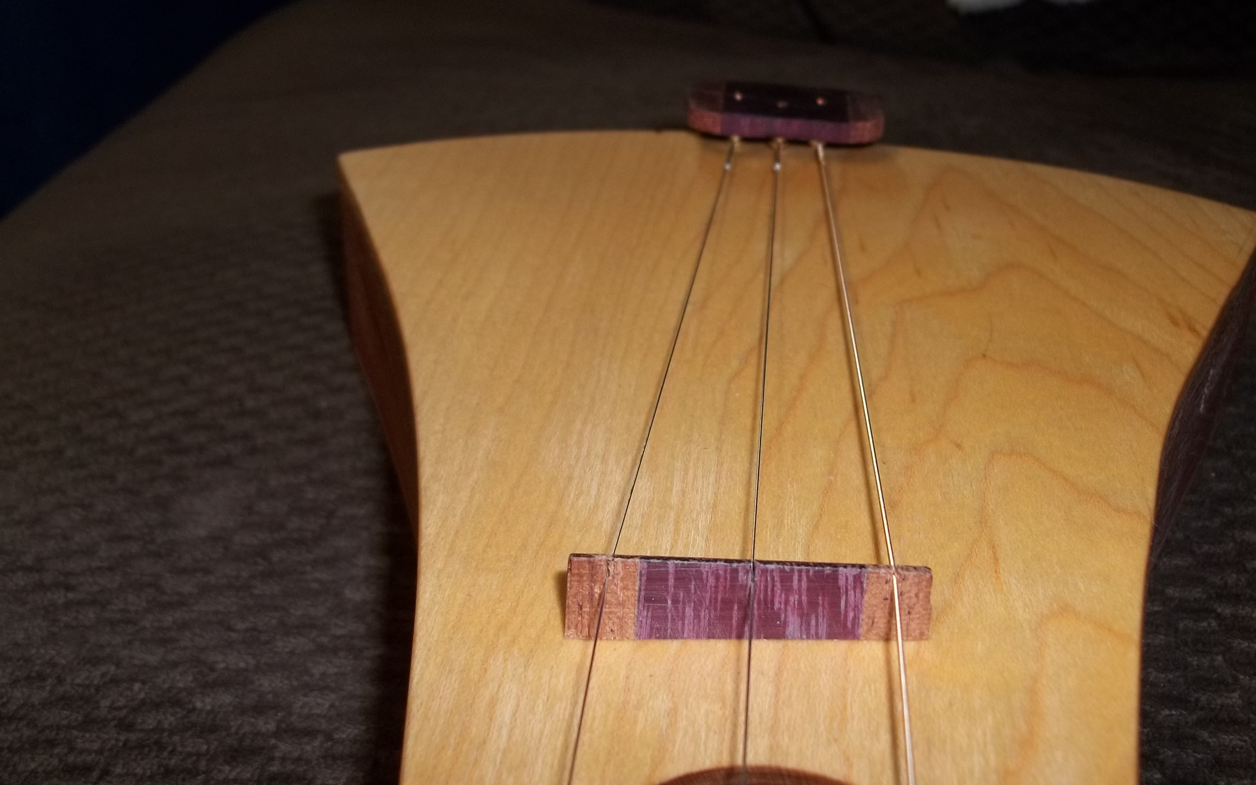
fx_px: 1403
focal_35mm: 41
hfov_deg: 48.1
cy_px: 342
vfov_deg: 31.2
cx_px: 709
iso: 64
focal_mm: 5.7
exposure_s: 1/30
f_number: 2.9
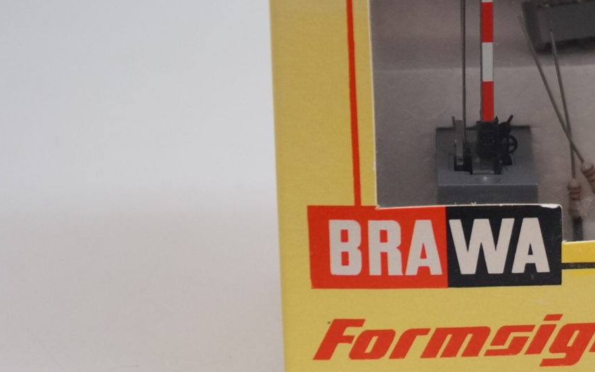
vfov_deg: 11.7
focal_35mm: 111
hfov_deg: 18.6
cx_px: 464
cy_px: 5
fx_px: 1800
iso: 800
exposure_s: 1/160
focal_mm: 30
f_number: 4.5
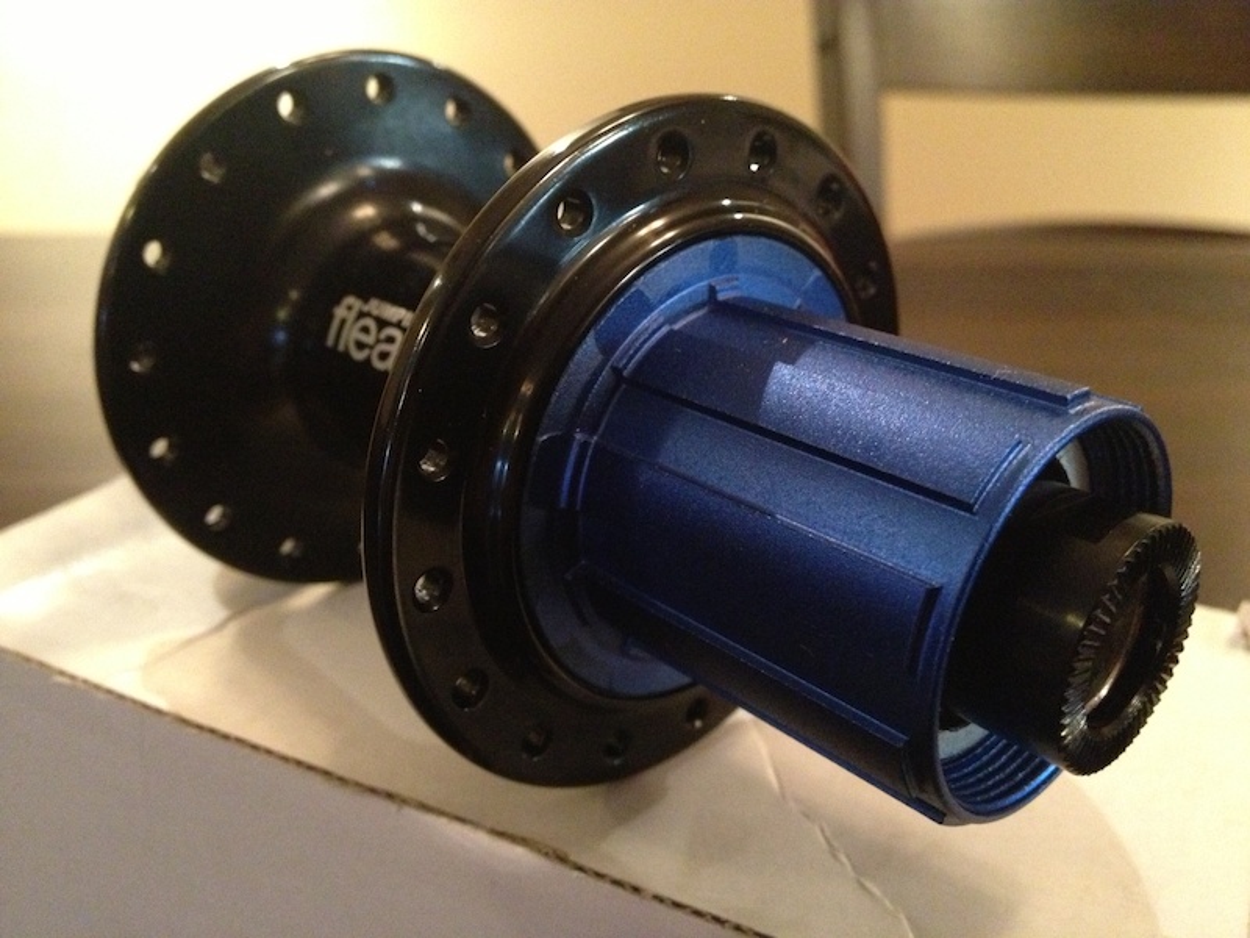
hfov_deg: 52.6
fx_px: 1264
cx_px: 625
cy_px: 469
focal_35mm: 35
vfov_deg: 40.7
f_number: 2.4
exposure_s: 1/15
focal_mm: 4.28
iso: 800
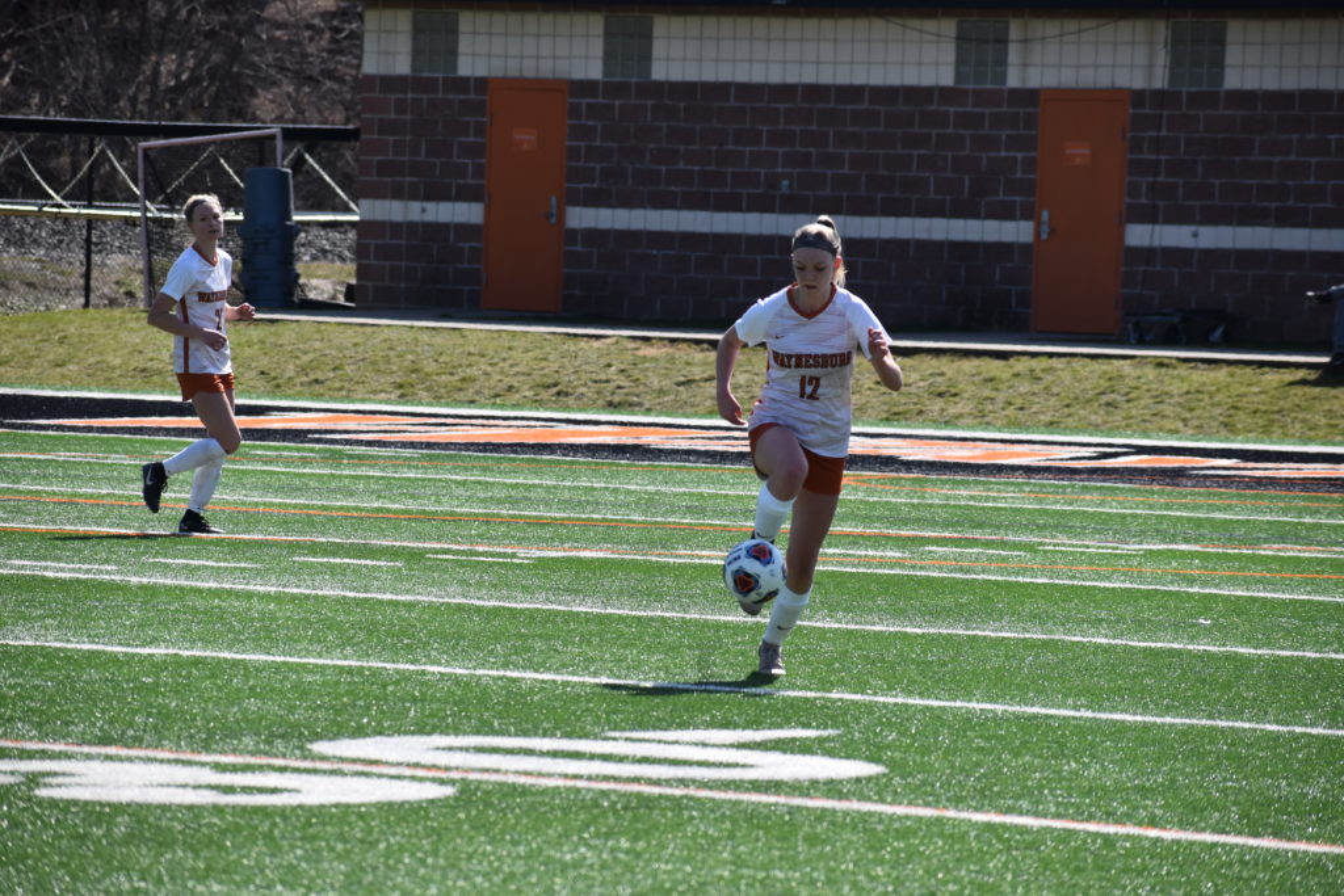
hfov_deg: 8.6
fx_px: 8961
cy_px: 448
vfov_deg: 5.7
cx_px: 672
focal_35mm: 240
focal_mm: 160
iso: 400
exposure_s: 1/1600
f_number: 6.3
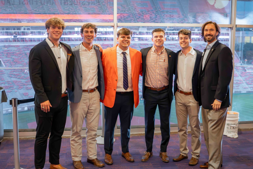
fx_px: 295
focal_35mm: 42
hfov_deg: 46.4
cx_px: 126
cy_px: 84
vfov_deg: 31.9
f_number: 3.5
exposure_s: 1/160
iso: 5000
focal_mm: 28
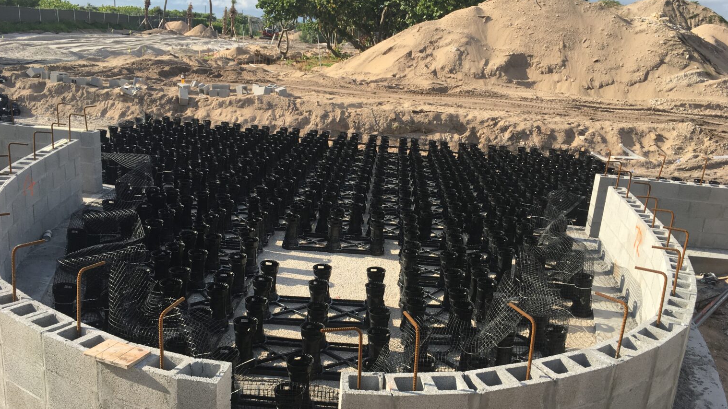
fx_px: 618
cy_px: 234
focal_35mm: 32
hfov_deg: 61.0
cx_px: 363
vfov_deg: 36.6
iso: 25
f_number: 2.2
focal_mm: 4.15
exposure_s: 1/916
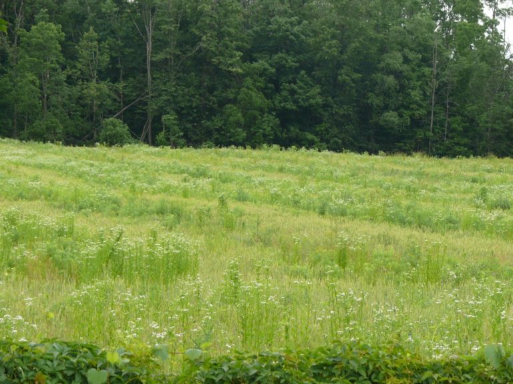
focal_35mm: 141
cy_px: 192
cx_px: 256
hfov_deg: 14.0
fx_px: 2090
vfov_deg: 10.5
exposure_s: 1/160
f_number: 4
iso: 100
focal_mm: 29.8
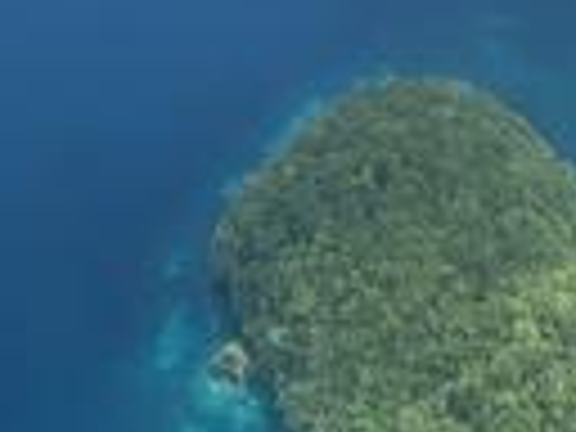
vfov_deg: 9.7
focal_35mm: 142
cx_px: 882
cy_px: -430
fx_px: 2363
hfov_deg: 13.1
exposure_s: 1/1266
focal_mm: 4.25
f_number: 1.8
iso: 25
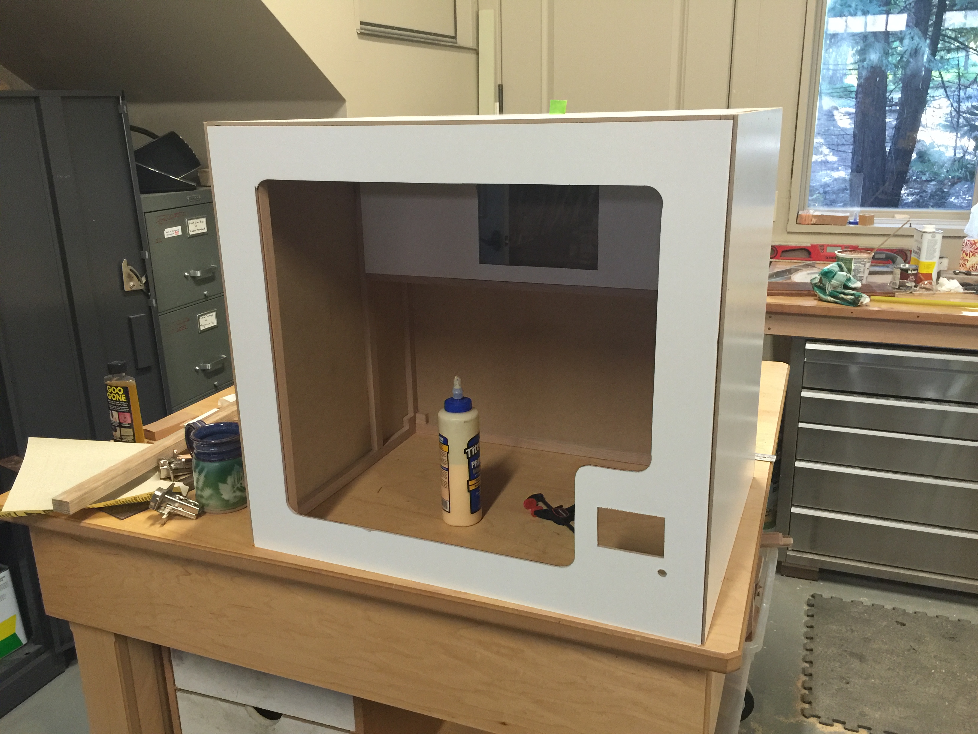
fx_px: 819
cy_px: 367
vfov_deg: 48.2
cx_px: 489
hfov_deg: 61.7
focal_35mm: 29
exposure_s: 1/15
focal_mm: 4.15
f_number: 2.2
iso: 125
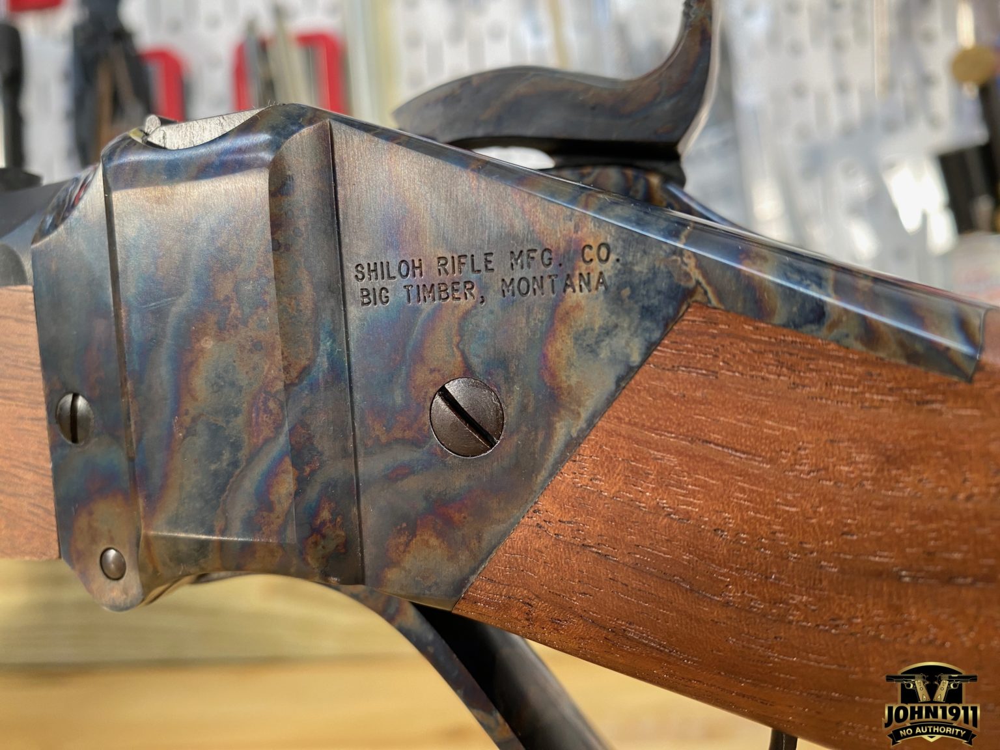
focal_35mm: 26
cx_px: 500
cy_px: 375
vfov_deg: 53.1
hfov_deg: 67.3
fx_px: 751
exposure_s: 1/60
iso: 80
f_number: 1.8
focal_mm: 4.25
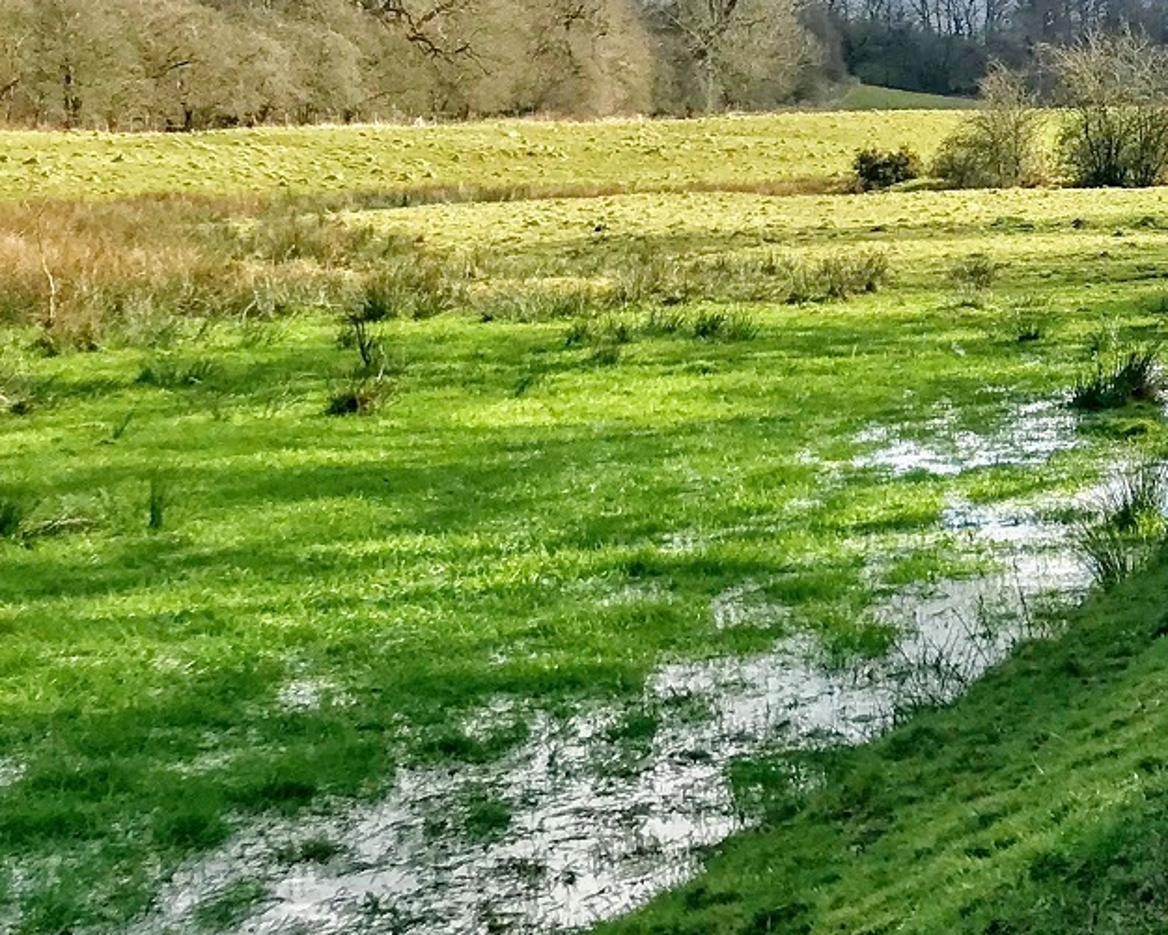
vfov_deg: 17.4
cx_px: 1244
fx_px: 3042
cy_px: 368
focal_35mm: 88
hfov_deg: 20.8
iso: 20
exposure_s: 1/1650
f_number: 1.8
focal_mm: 3.99
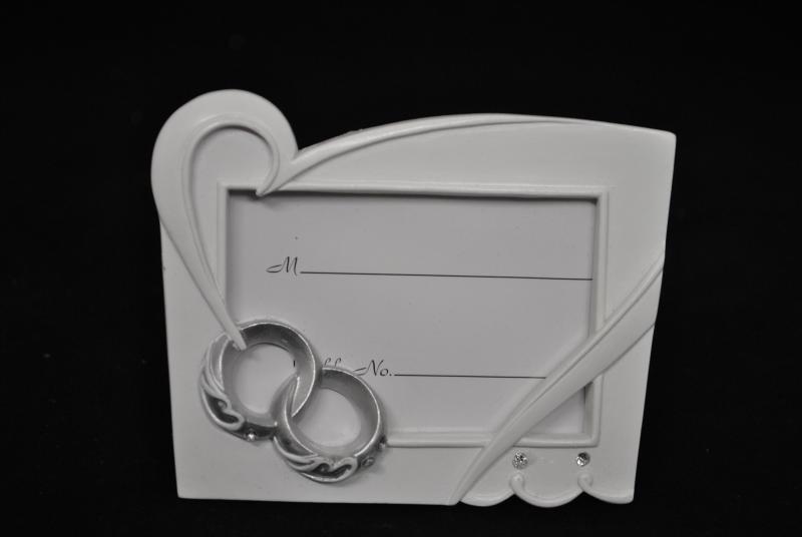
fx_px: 1841
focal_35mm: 82
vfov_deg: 16.6
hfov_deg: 24.6
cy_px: 268
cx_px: 401
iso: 400
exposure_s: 1/30
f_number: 5.6
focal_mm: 55
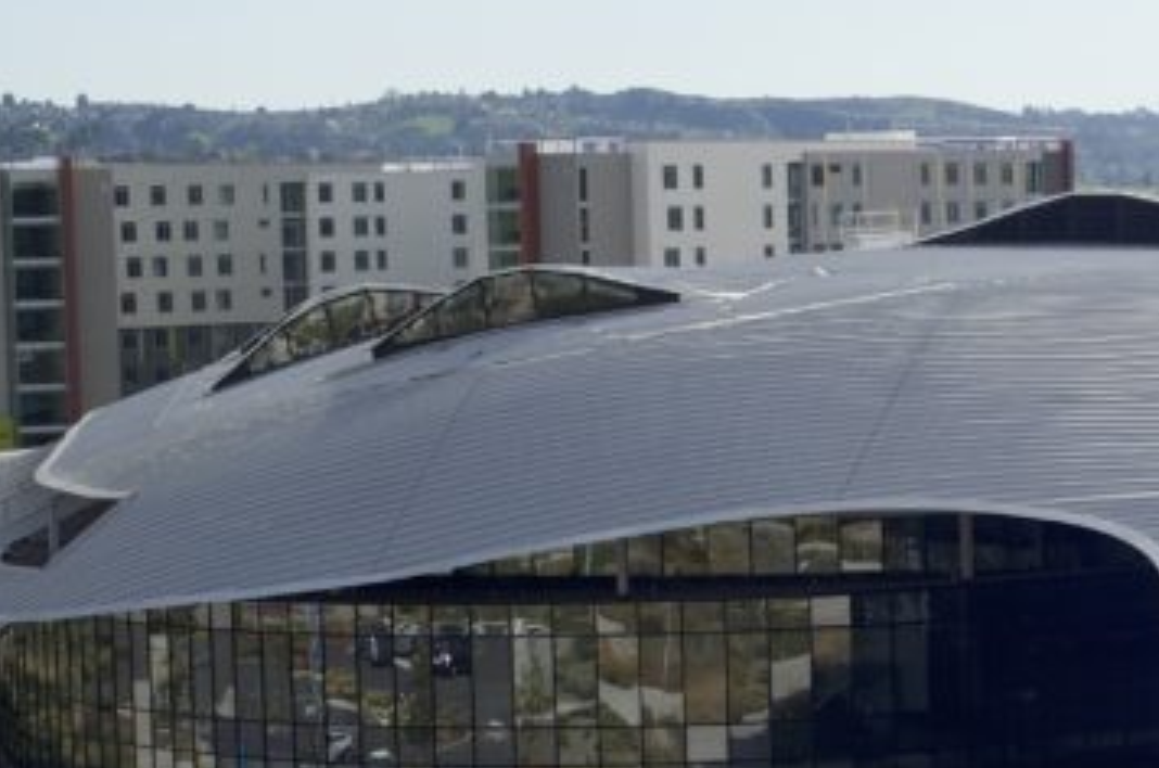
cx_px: 1498
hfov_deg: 13.7
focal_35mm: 144
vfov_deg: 9.5
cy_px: 604
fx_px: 4628
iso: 200
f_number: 10
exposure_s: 1/400
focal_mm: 50
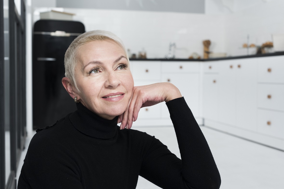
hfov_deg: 39.6
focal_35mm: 50
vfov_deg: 27.0
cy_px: 94
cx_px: 142
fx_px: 395
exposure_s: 1/160
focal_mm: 50
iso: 125
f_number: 5.6
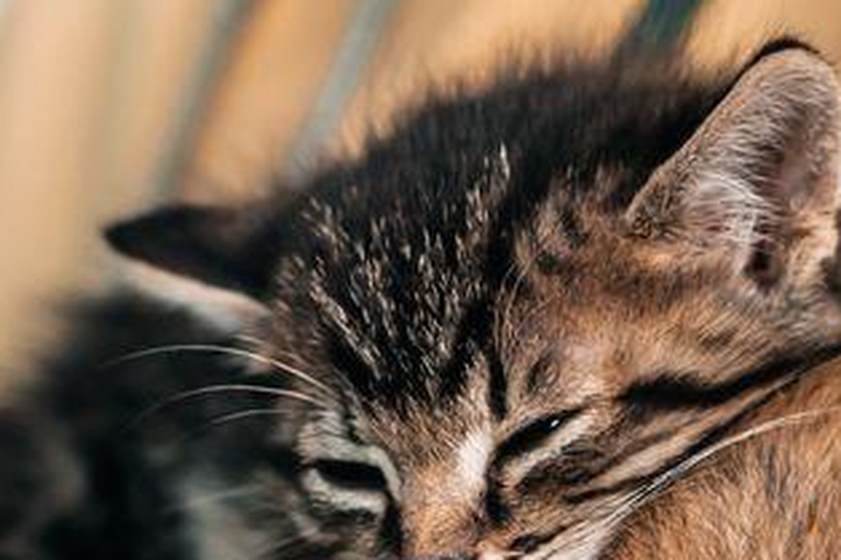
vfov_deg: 3.9
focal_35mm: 347
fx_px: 8102
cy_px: 1123
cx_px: 785
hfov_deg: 5.9
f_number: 3.5
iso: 400
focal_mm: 85
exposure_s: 1/160
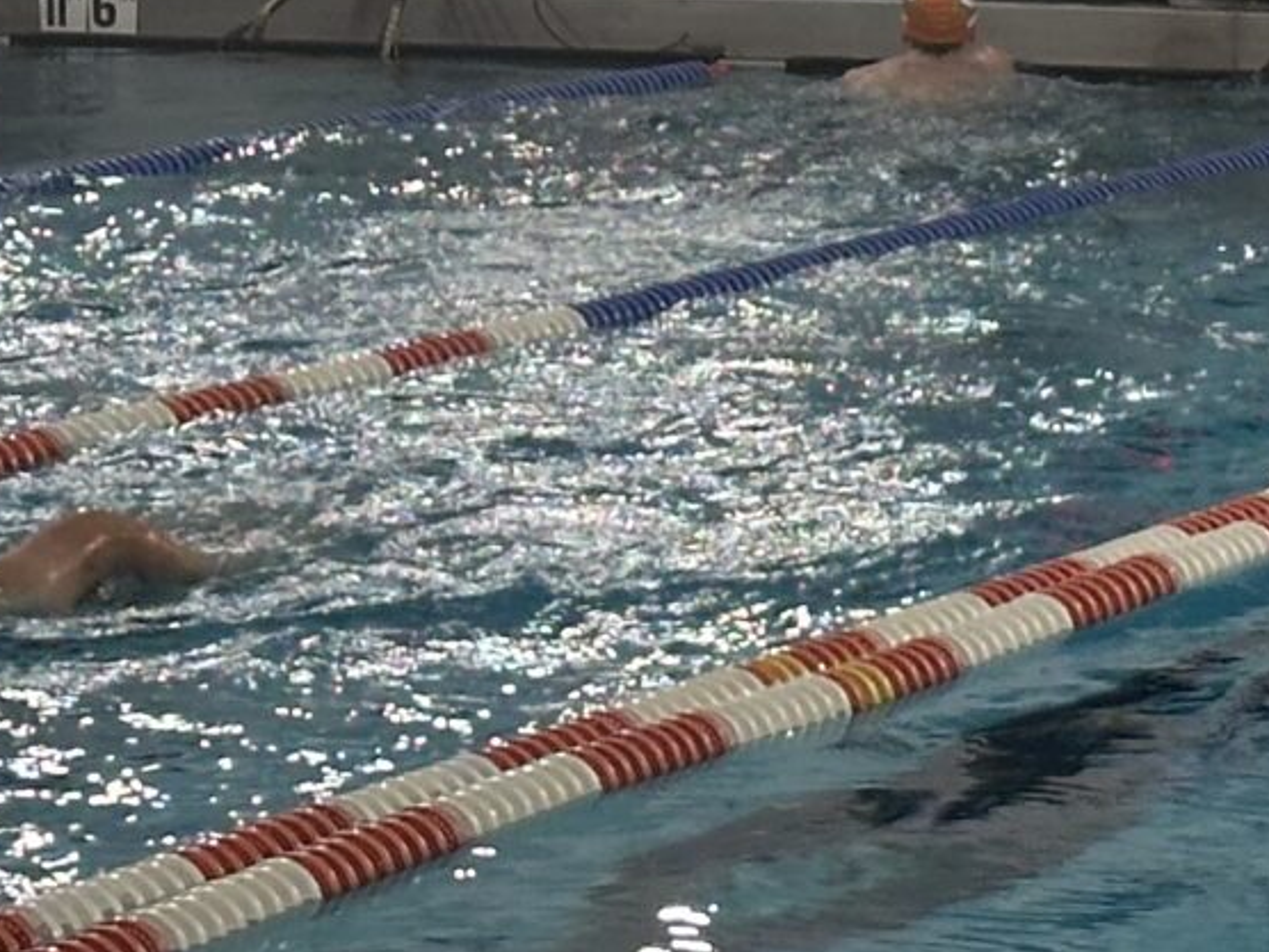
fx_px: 8102
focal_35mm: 221
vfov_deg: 6.7
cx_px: 1719
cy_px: -283
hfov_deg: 8.8
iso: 64
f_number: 1.78
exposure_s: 1/64
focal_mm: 6.86
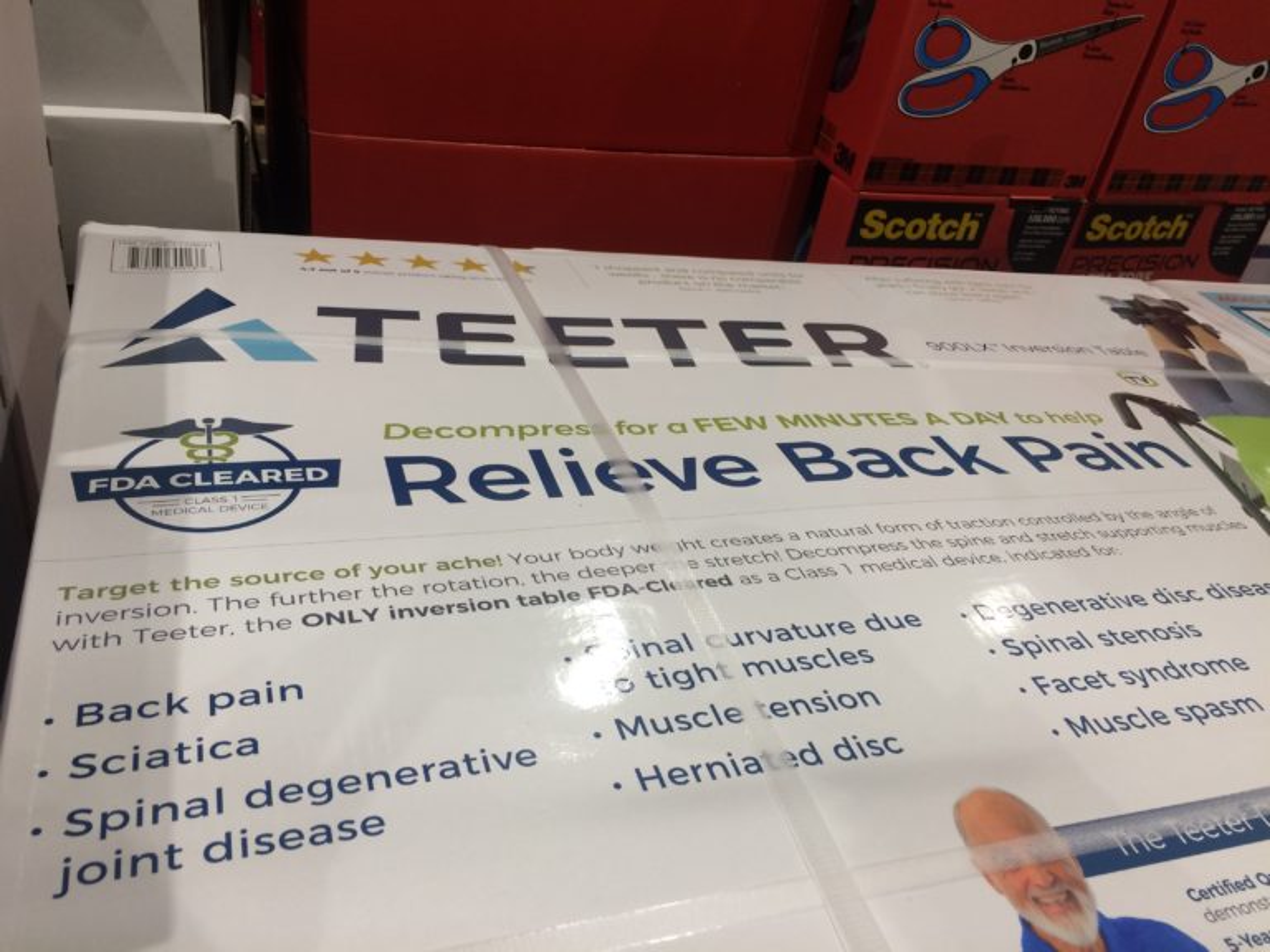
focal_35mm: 29
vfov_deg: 48.2
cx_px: 635
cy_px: 476
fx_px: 1064
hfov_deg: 61.7
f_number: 2.2
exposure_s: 1/33
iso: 40
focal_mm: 4.15
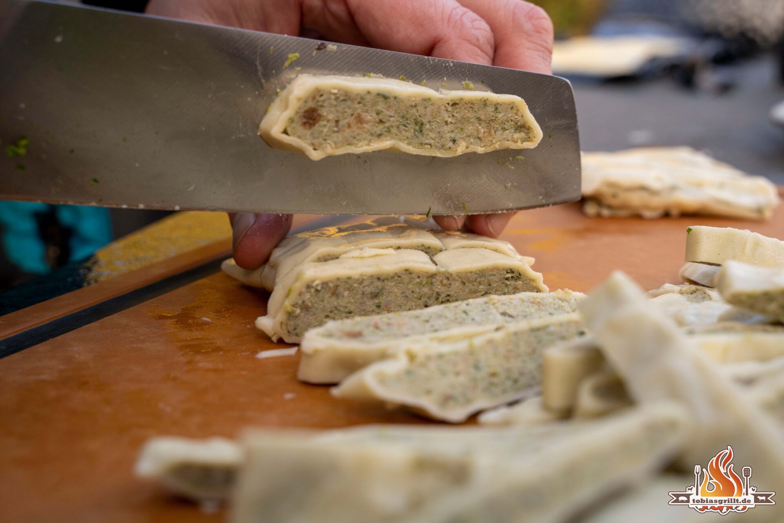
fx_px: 958
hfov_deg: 44.5
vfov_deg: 30.5
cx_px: 392
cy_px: 262
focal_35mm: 44
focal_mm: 44
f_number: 6.3
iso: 400
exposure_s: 1/400
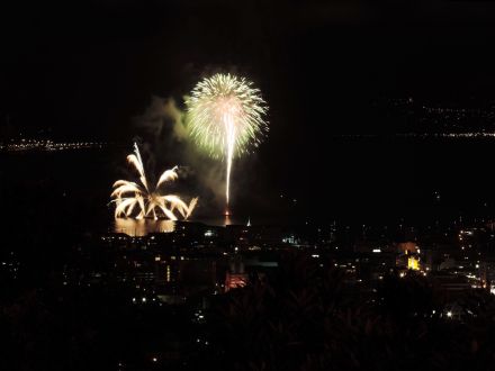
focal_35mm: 155
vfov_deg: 9.6
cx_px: 248
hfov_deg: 12.7
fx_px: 2216
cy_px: 186
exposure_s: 4
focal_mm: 27.6
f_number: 7.8
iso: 80
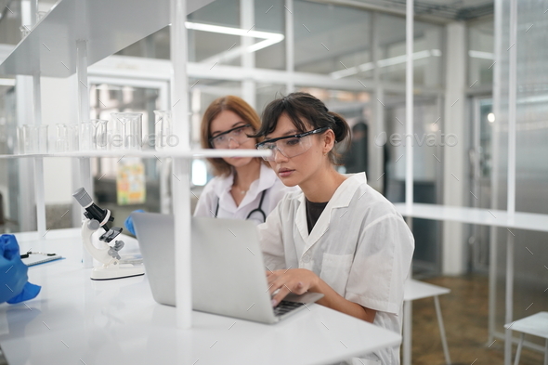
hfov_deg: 54.4
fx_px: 533
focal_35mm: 35
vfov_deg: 37.8
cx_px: 274
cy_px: 182
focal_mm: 35
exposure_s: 1/160
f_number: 1.4
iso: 1250
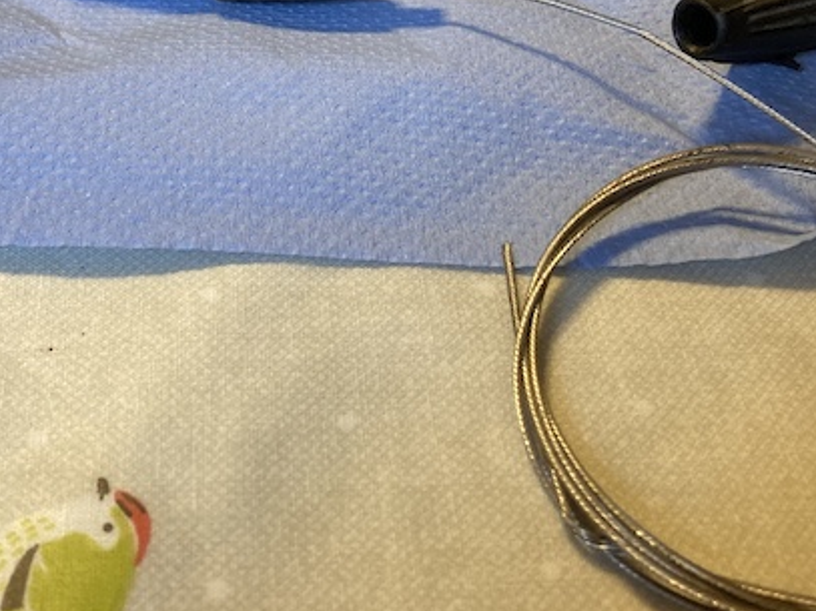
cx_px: 281
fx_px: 1296
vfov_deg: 25.5
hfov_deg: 34.7
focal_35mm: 55
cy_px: 38
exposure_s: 1/50
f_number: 1.8
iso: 80
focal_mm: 3.99
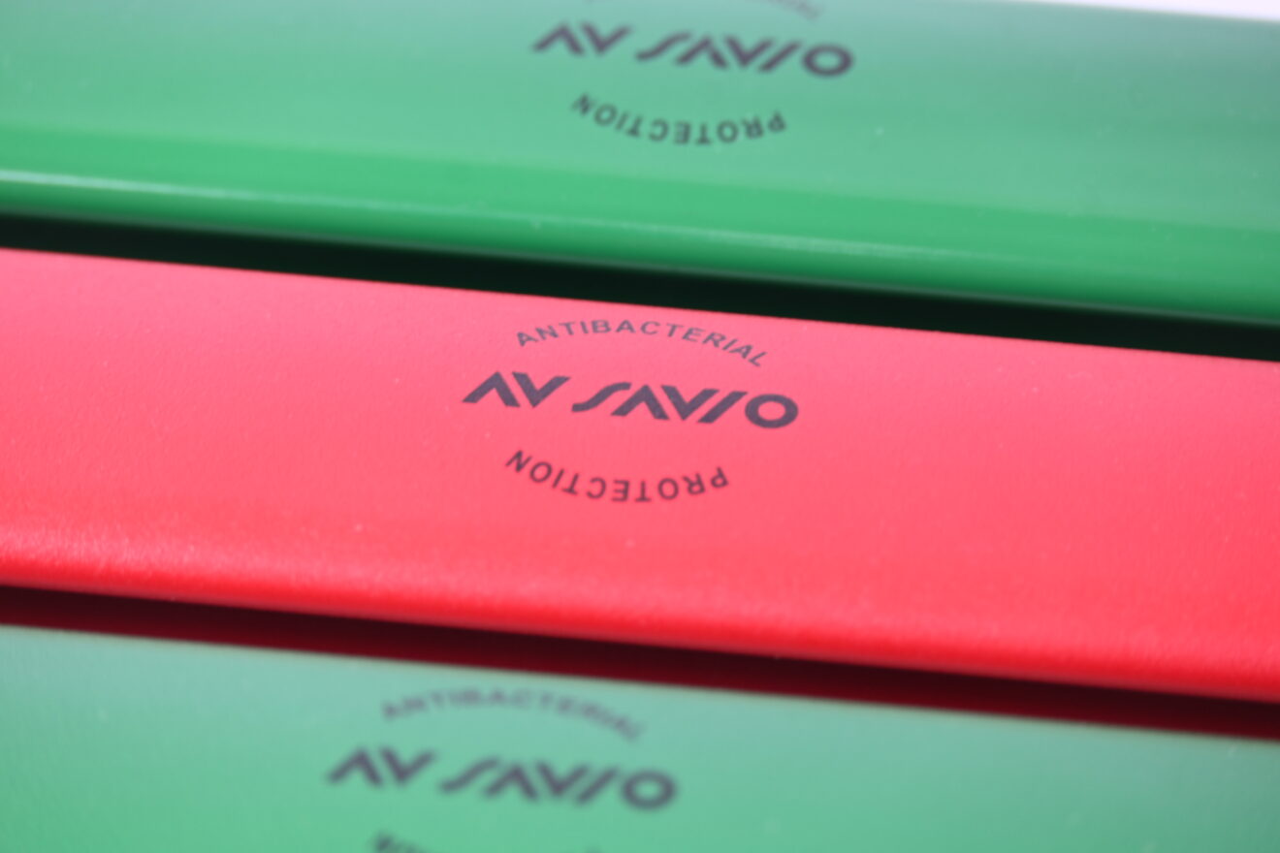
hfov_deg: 8.3
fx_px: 8799
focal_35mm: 248
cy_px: 426
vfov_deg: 5.6
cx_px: 640
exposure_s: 2.5
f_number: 5.6
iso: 250
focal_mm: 165
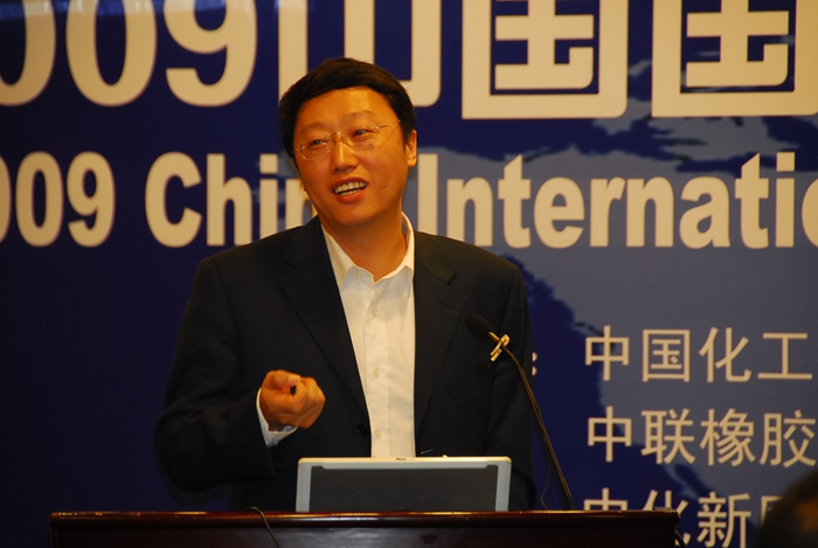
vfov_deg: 5.4
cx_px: 409
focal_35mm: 255
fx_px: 5803
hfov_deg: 8.1
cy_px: 274
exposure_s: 1/20
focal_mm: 170
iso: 500
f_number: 5.6
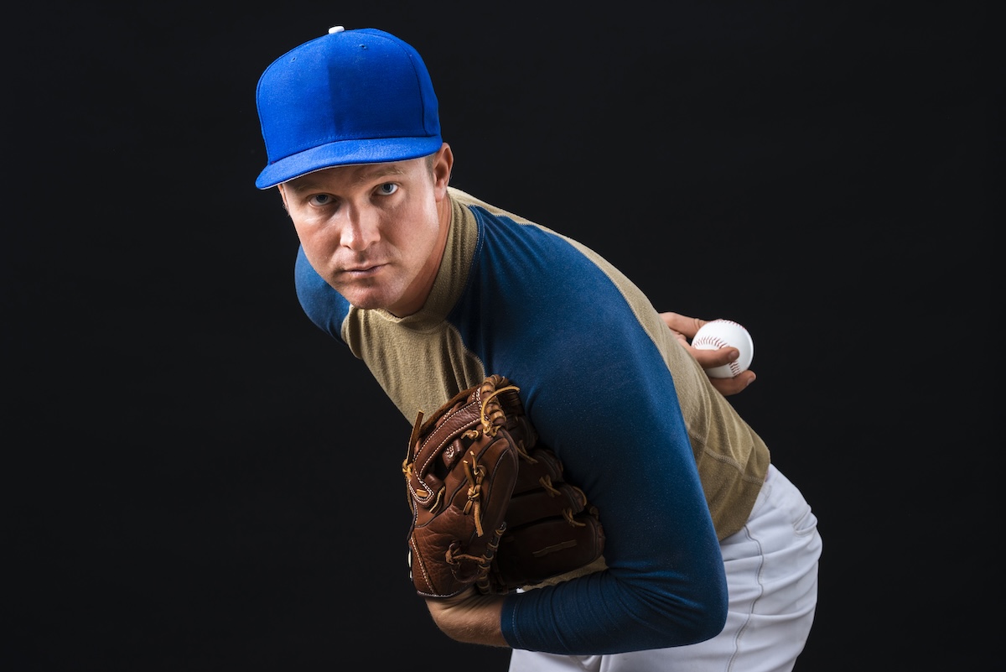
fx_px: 2376
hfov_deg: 23.9
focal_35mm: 85
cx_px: 503
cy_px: 336
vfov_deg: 16.1
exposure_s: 1/160
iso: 160
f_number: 9
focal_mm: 85
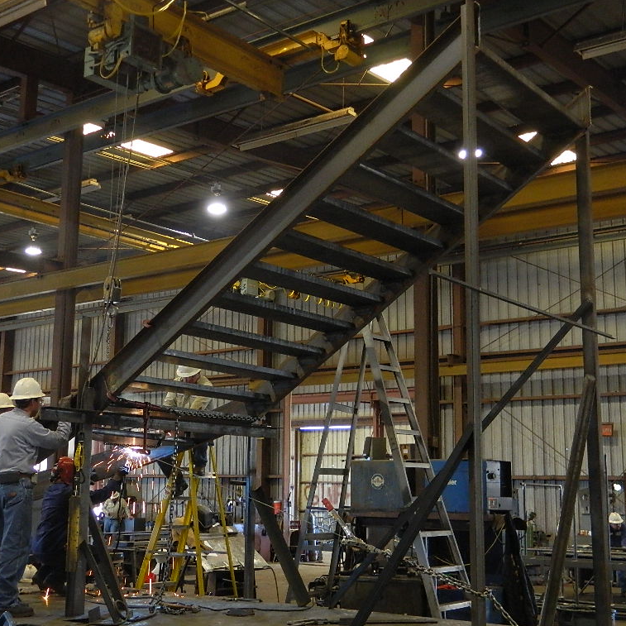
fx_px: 1003
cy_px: 316
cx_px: 268
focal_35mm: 49
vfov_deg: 34.7
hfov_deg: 34.6
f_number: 3.5
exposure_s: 1/30
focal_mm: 7.3
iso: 360
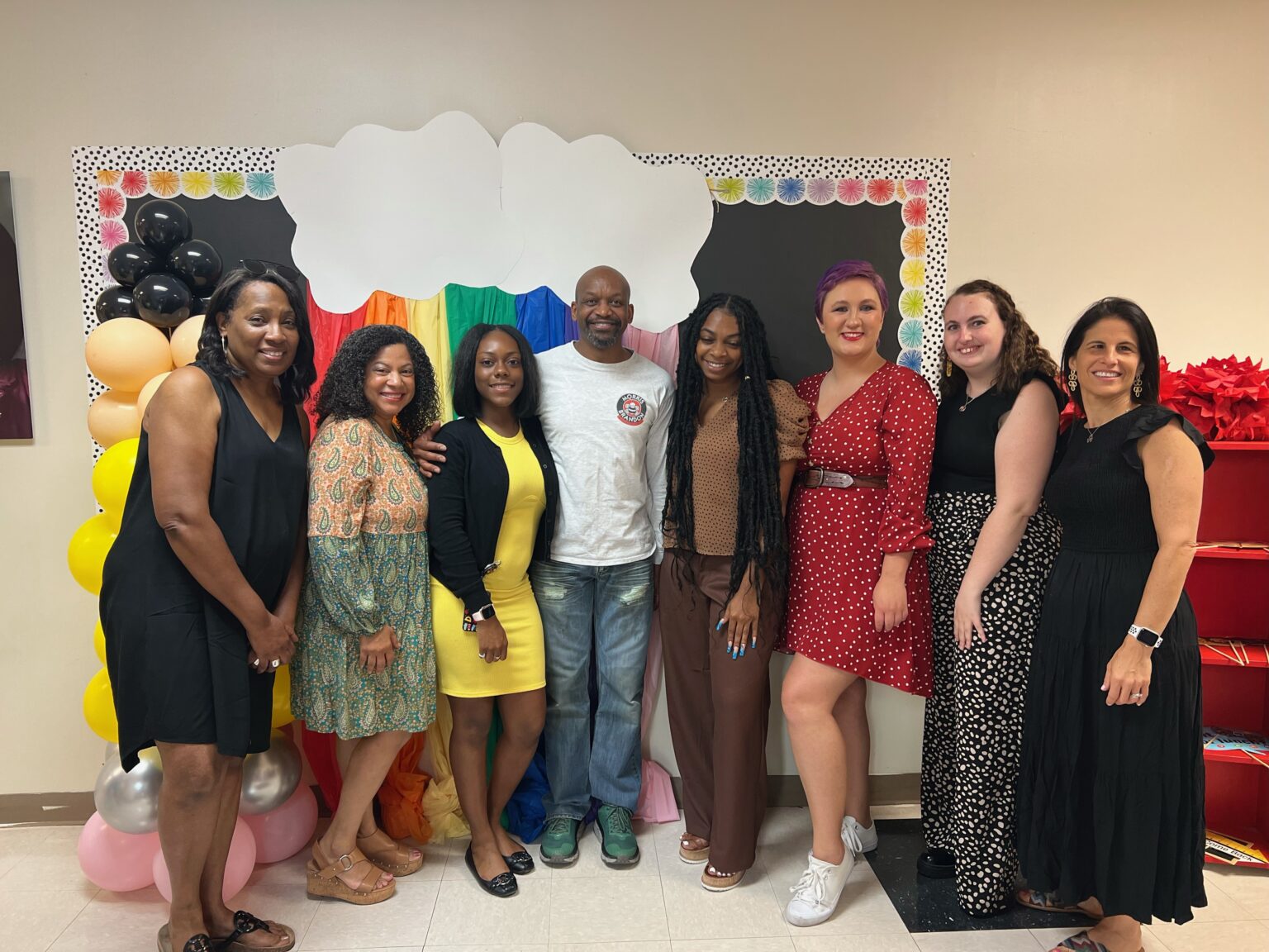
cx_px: 634
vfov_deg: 53.1
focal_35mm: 26
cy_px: 476
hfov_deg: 67.3
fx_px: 953
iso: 160
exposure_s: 1/60
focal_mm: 5.7
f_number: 1.5
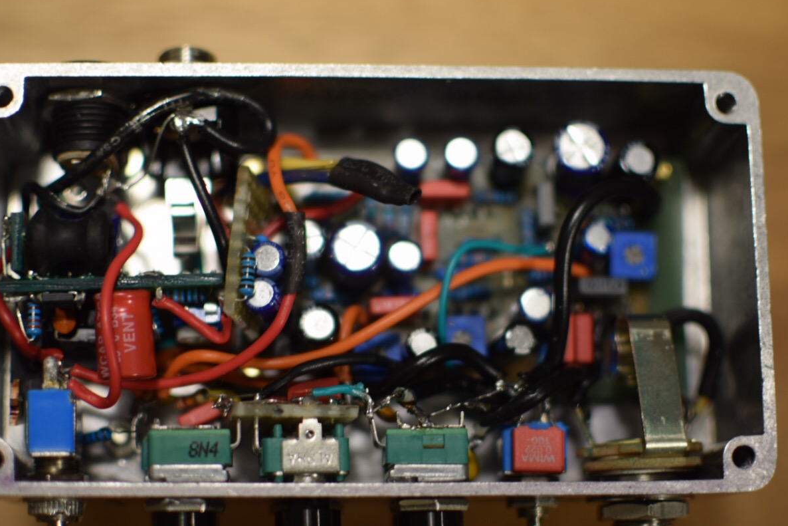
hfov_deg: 28.2
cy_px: 308
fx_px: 1569
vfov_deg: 19.0
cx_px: 365
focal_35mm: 72
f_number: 1.8
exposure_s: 1/50
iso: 160
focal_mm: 35
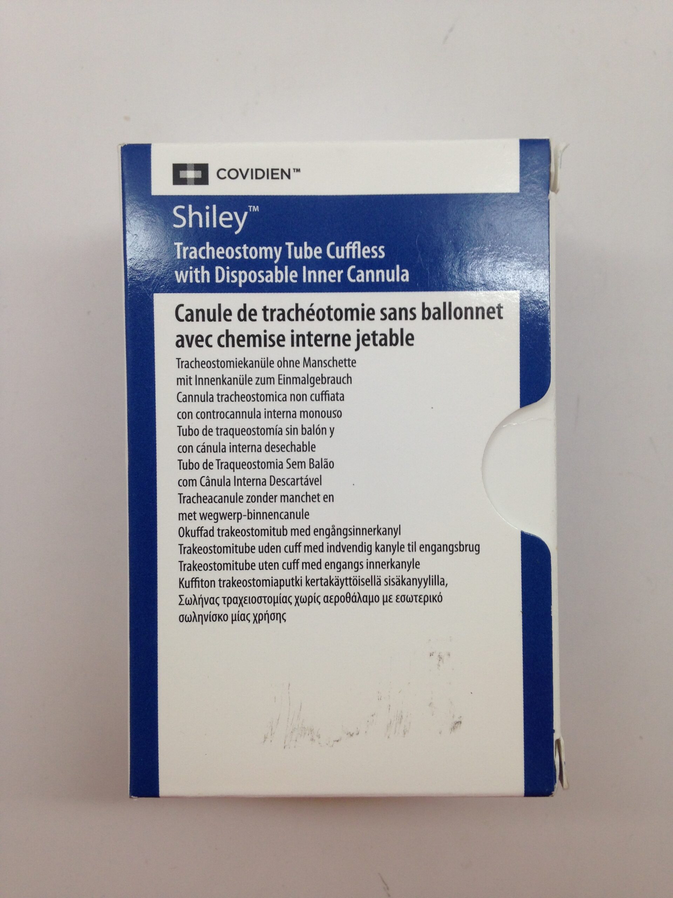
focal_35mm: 33
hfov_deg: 42.9
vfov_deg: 55.4
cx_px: 336
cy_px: 449
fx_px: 855
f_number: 2.4
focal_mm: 4.12
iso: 50
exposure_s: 1/60
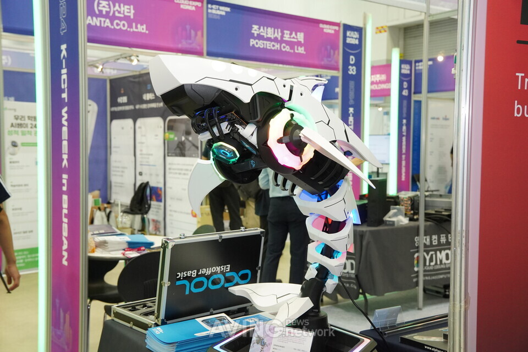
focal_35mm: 40
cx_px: 264
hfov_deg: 47.9
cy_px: 176
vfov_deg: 33.0
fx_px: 594
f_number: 4
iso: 1600
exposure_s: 1/160
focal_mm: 27
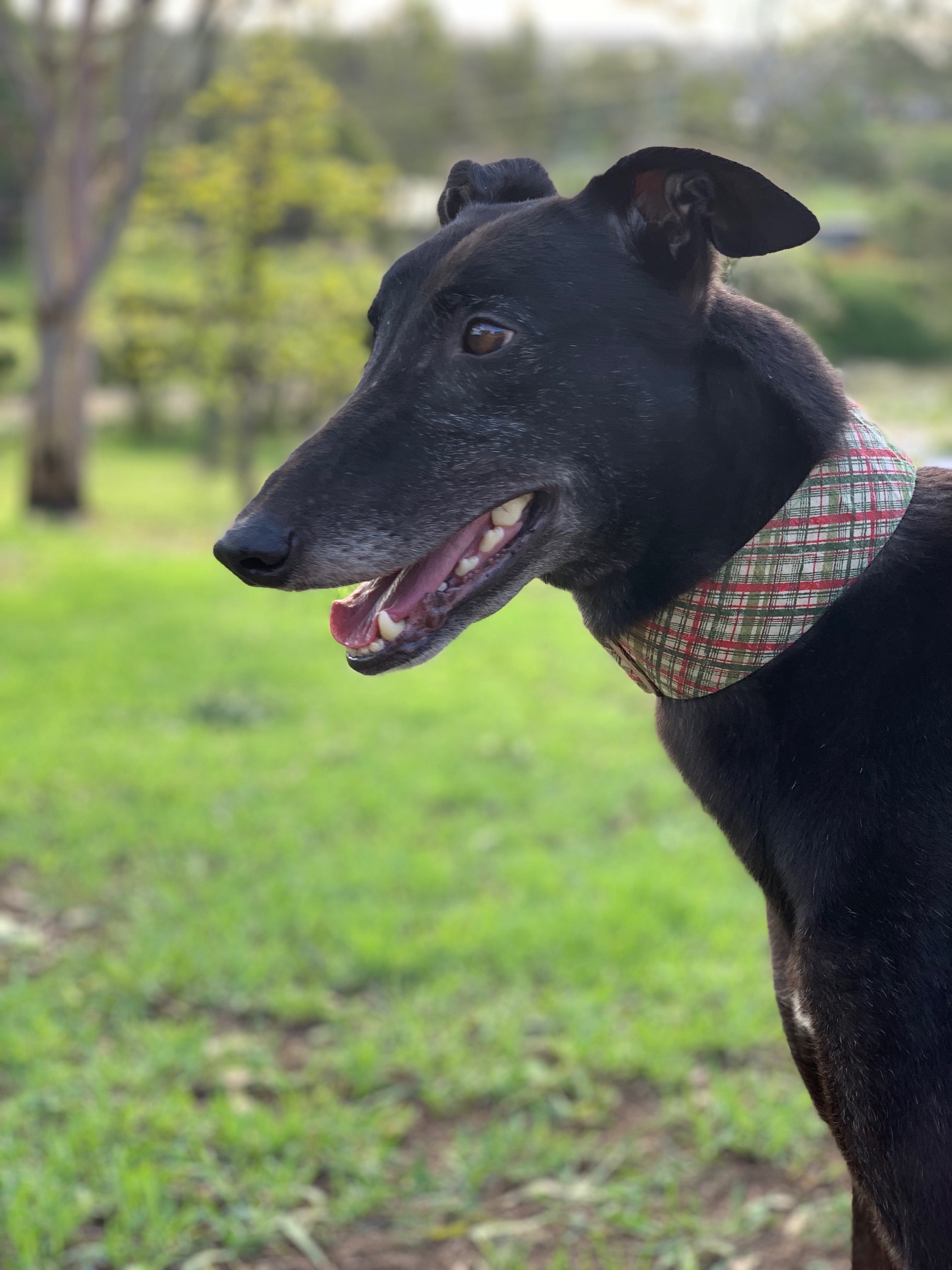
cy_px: 635
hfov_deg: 28.0
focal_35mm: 52
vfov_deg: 36.8
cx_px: 476
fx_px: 1907
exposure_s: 1/122
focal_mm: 6
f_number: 2.4
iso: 32
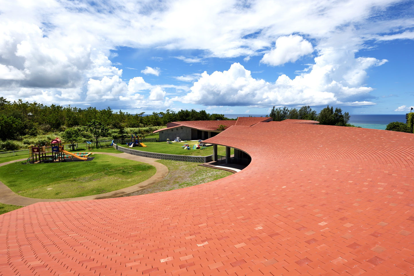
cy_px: 133
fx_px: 218
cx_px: 209
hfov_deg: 86.9
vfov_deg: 64.5
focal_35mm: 19
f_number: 14
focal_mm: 17
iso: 100
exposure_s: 1/200
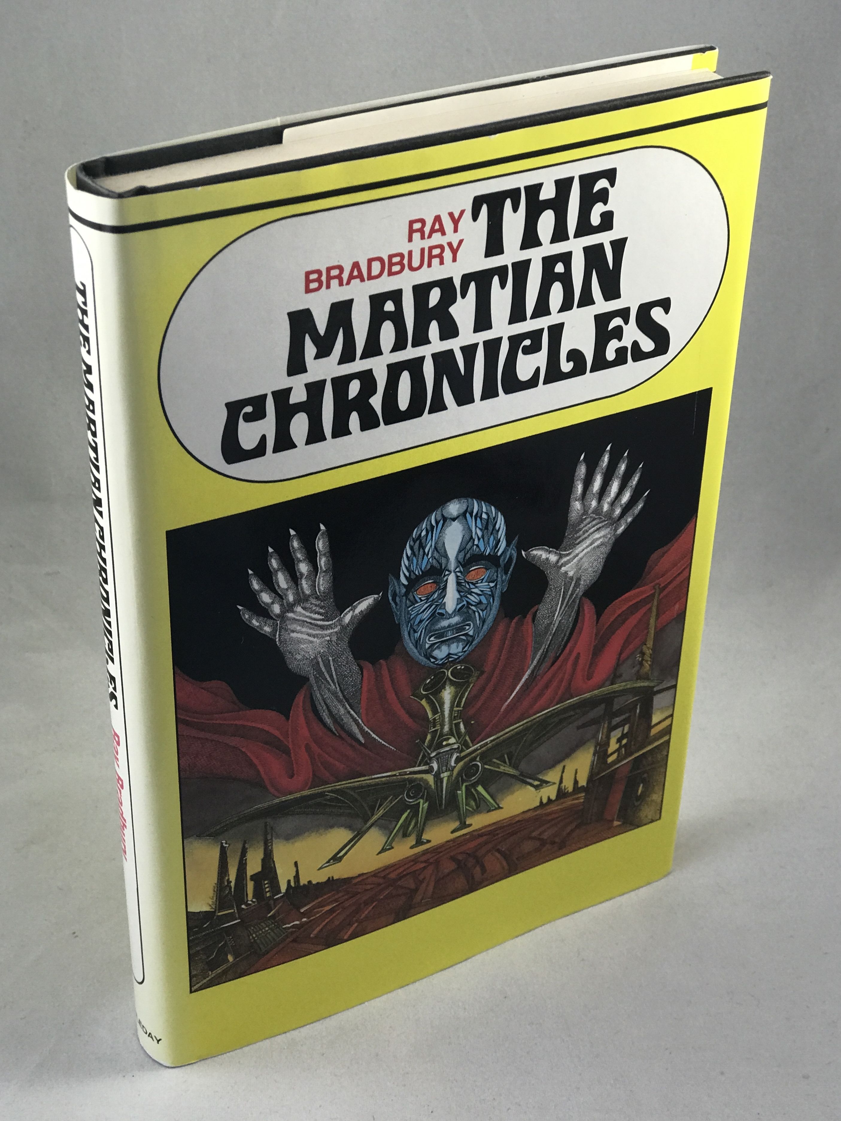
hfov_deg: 25.7
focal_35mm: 57
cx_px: 420
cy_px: 560
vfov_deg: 33.8
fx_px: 1846
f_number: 2.8
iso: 40
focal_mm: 6.6
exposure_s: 1/60
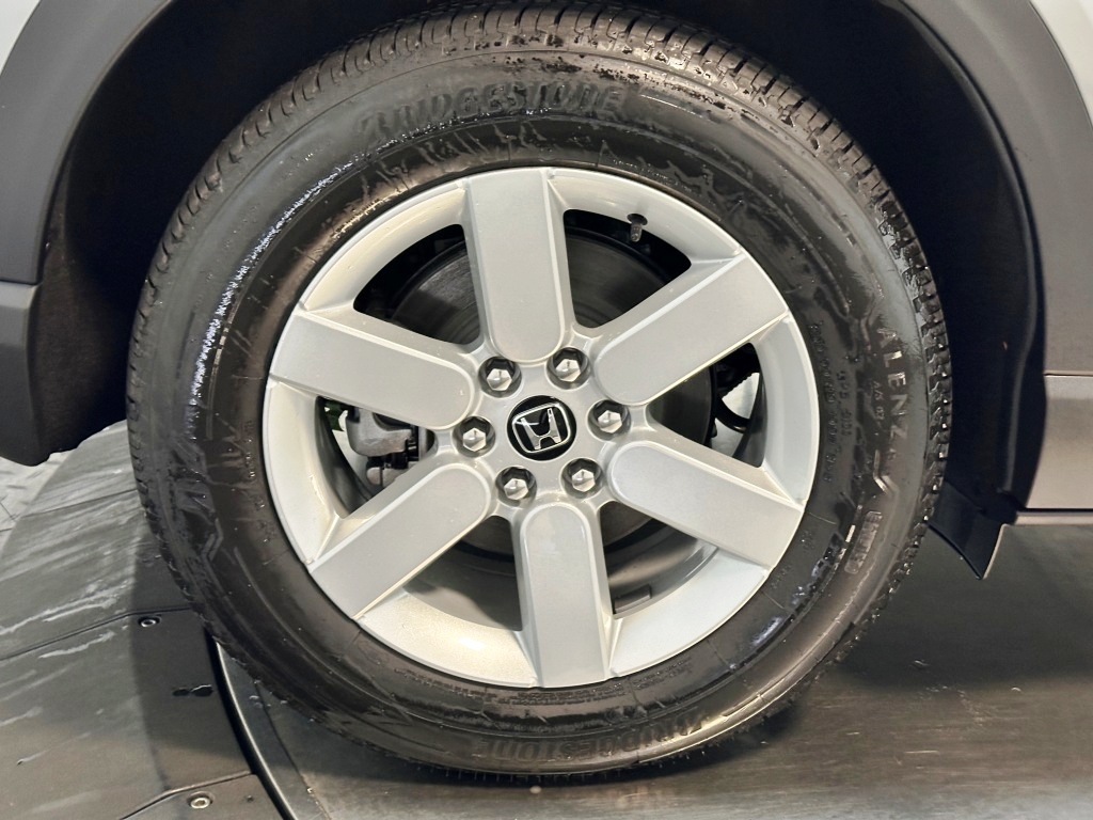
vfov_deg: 30.3
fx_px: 1516
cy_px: 410
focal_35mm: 48
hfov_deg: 39.7
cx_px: 546
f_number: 1.78
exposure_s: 1/30
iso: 400
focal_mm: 6.86
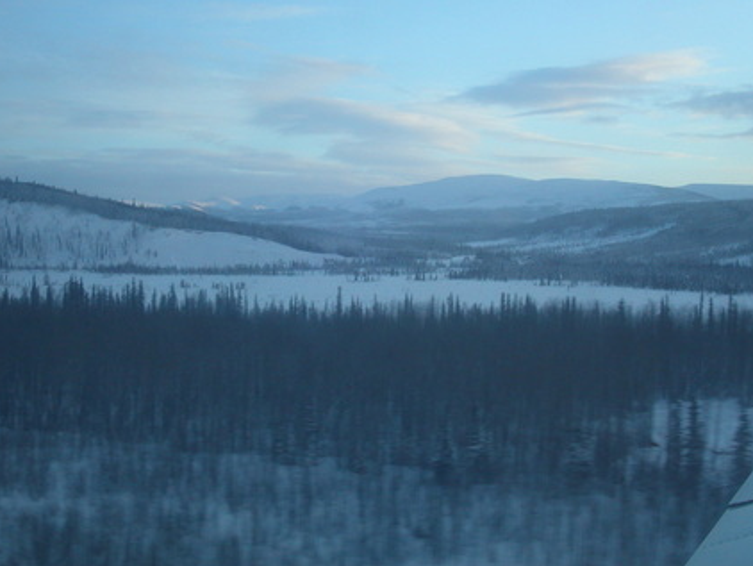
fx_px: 979
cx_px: 327
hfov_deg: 42.0
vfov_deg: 32.1
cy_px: 235
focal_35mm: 45
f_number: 8
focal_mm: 7.8
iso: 100
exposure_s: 1/90
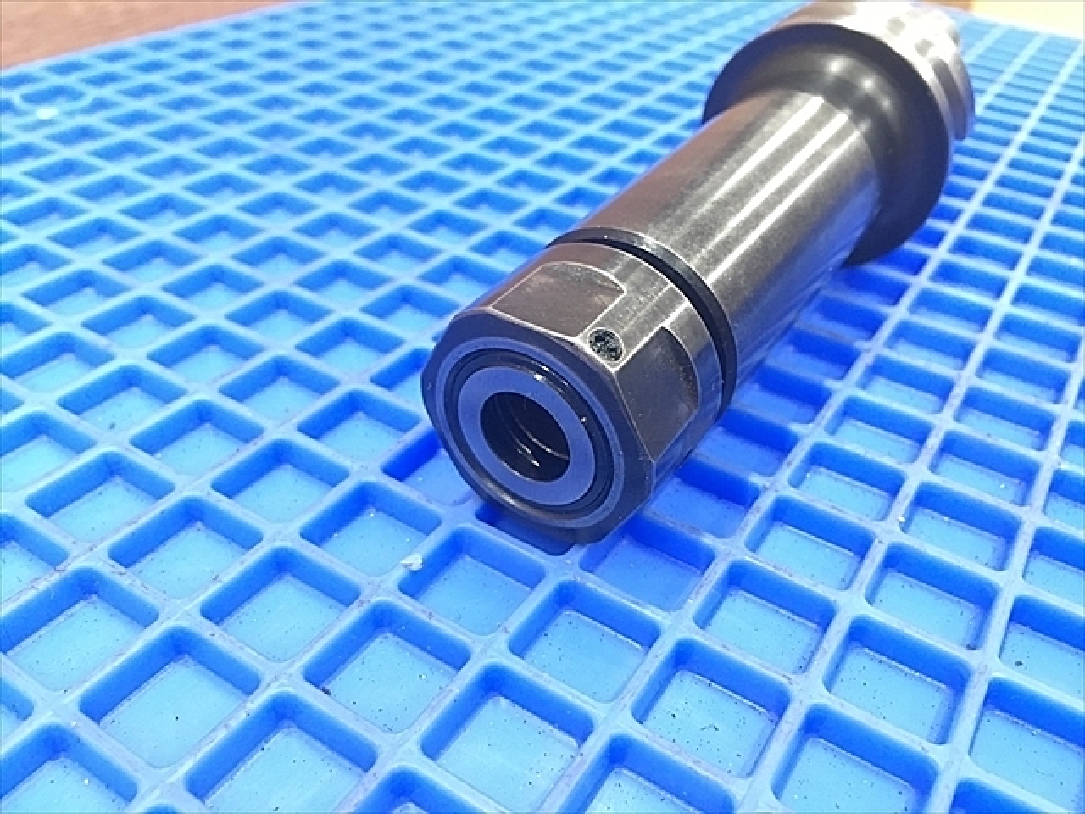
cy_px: 407
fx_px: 909
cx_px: 542
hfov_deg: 61.7
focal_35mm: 29
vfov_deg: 48.2
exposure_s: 1/15
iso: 200
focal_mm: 4.15
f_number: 2.2
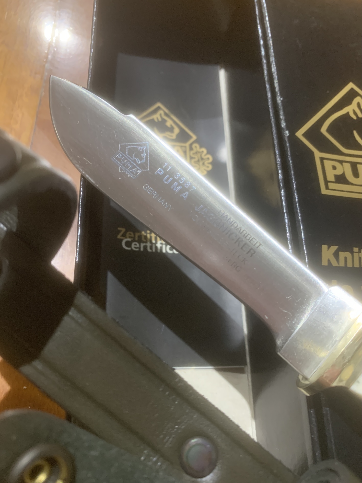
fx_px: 363
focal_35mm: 26
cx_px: 181
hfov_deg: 53.1
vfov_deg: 67.3
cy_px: 242
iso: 400
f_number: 1.8
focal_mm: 4.25
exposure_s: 1/40
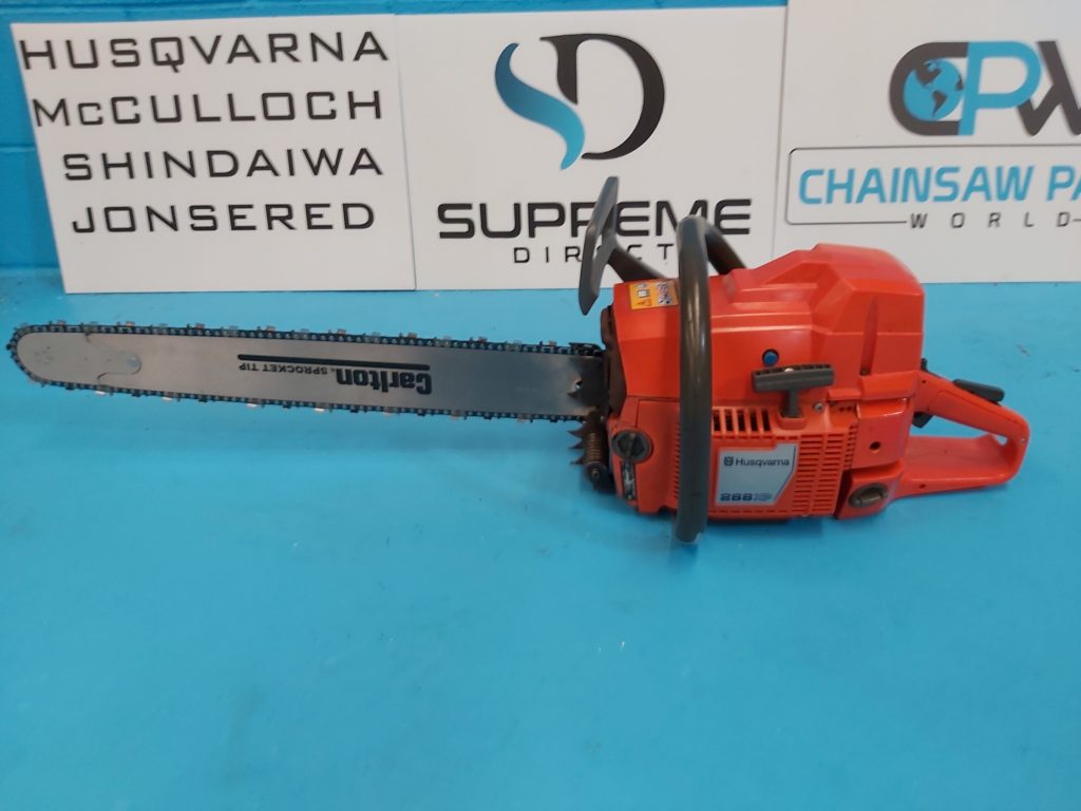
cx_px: 540
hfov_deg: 67.3
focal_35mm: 26
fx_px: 812
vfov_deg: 53.1
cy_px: 406
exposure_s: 1/33
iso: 200
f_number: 1.7
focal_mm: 3.92
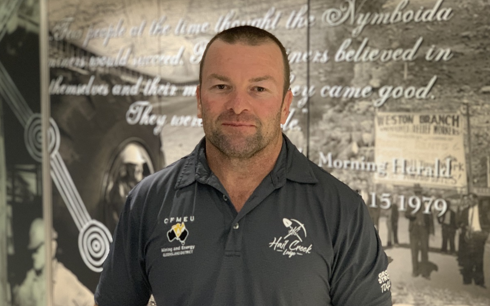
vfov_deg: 23.1
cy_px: 136
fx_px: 748
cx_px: 245
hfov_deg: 36.3
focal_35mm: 56
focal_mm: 6
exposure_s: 1/50
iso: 320
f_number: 2.4
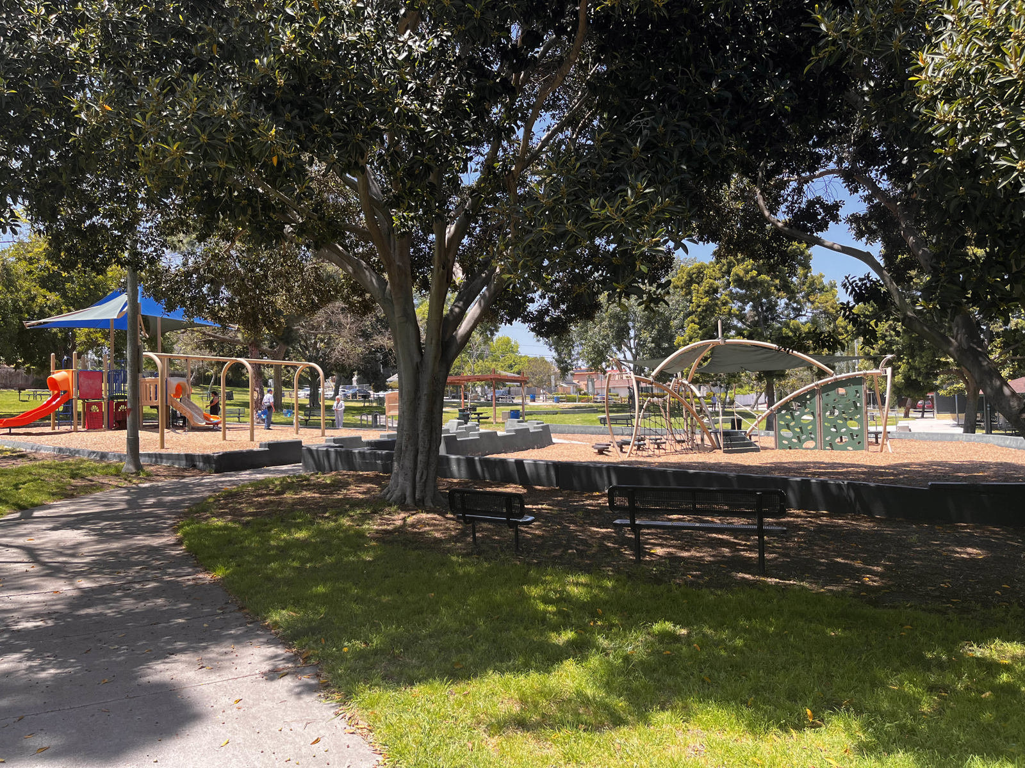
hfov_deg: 67.3
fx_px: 770
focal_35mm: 26
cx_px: 512
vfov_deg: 53.1
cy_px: 384
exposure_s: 1/732
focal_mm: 5.1
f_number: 1.6
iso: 50
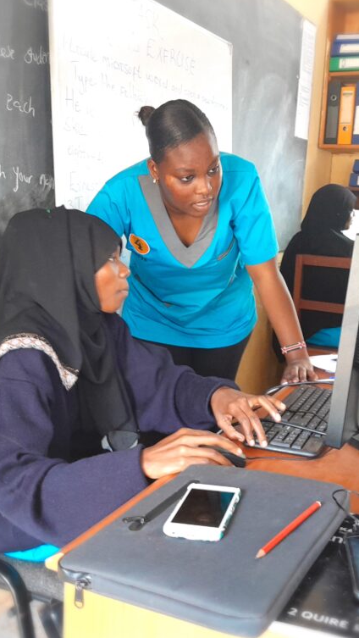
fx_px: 676
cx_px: 180
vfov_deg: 50.5
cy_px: 314
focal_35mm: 40
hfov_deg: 29.7
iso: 200
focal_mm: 4
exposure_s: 1/10
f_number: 1.8
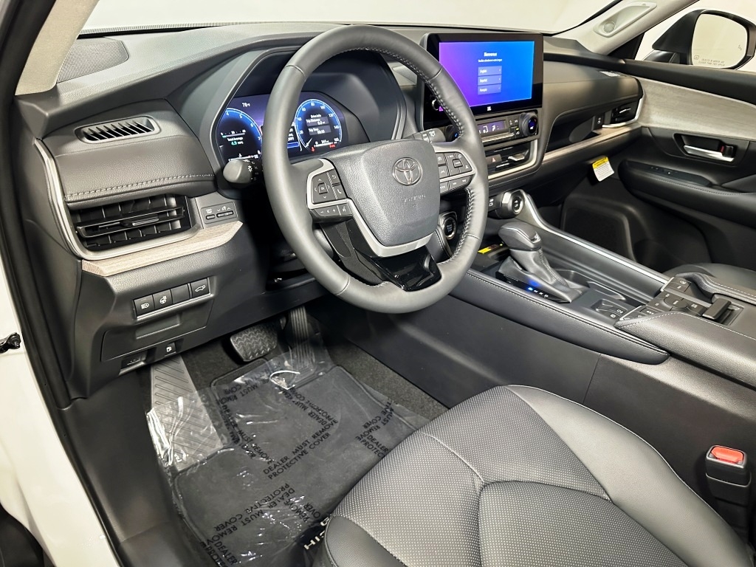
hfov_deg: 71.6
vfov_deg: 56.8
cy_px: 284
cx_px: 378
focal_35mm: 24
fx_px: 524
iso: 800
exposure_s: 1/40
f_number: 1.78
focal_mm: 6.86
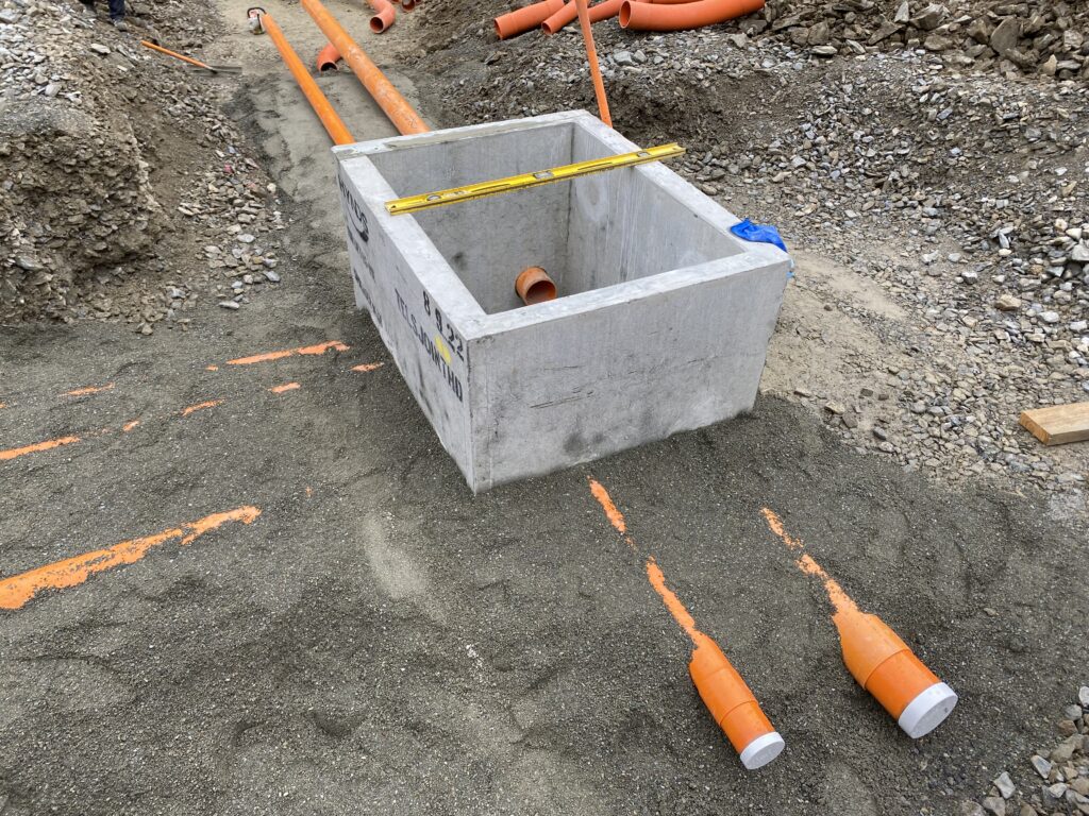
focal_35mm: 26
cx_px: 544
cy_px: 408
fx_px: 818
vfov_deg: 53.1
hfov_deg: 67.3
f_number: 1.8
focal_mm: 4.25
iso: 32
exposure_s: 1/271
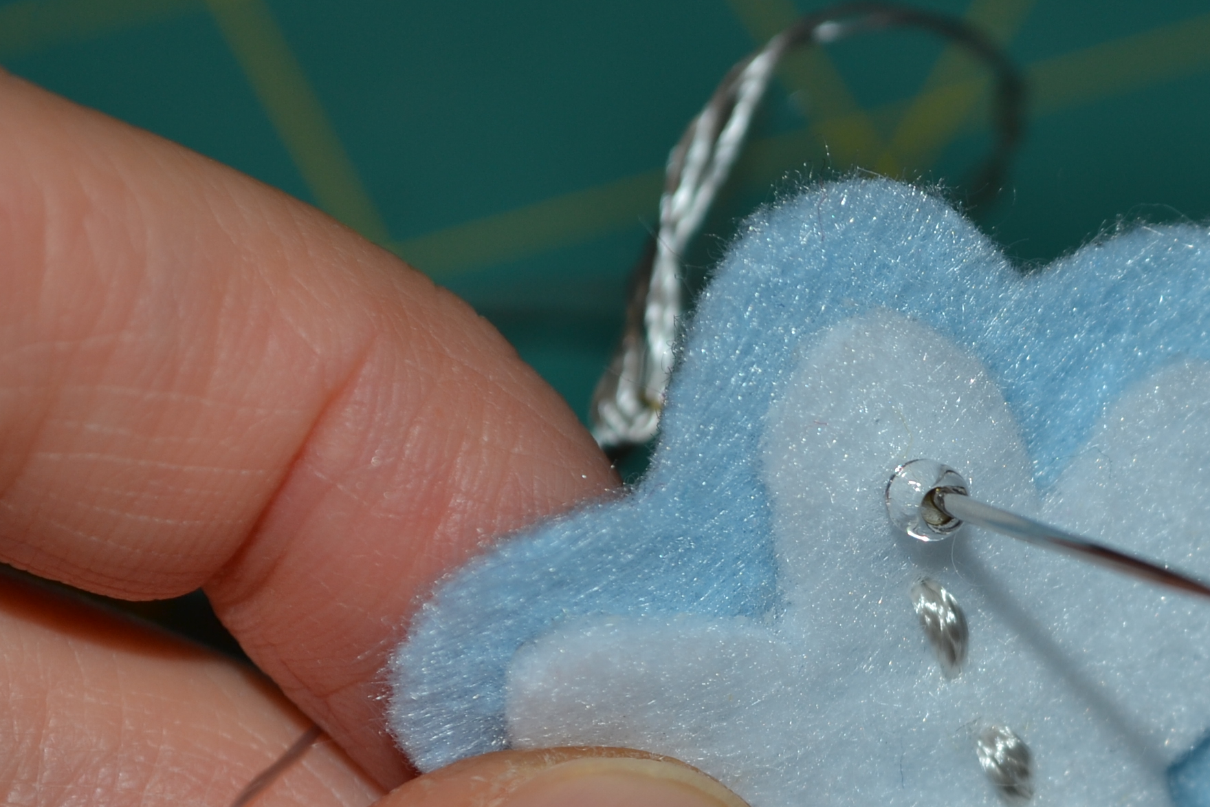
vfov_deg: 8.4
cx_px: 1054
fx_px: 5443
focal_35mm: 162
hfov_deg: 12.6
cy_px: 731
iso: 100
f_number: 8
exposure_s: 1/60
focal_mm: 55
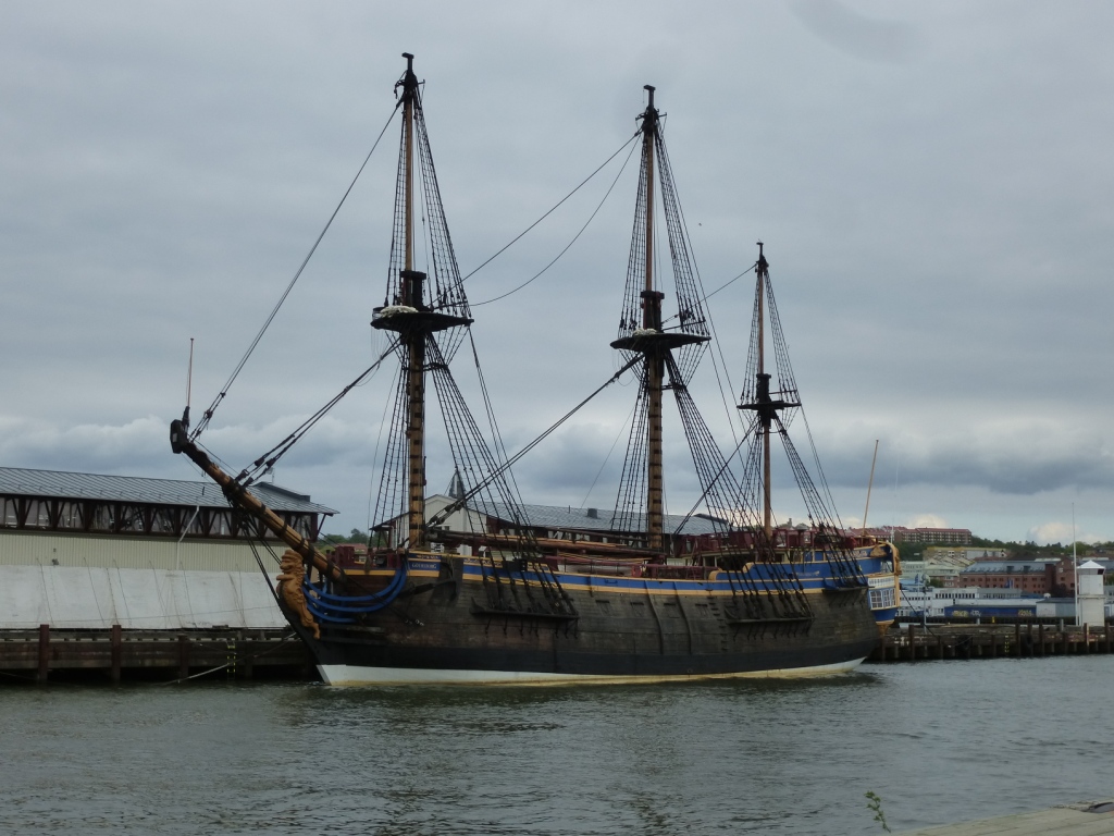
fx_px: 1673
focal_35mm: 52
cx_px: 557
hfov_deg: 36.8
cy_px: 418
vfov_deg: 28.0
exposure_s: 1/640
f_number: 4.3
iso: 160
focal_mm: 9.4
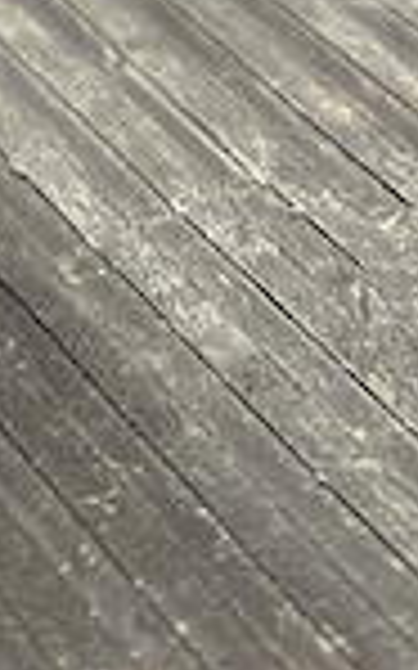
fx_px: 2700
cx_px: -355
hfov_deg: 8.5
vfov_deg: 11.2
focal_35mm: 148
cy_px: -1075
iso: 125
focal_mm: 5.7
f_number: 1.5
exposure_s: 1/50
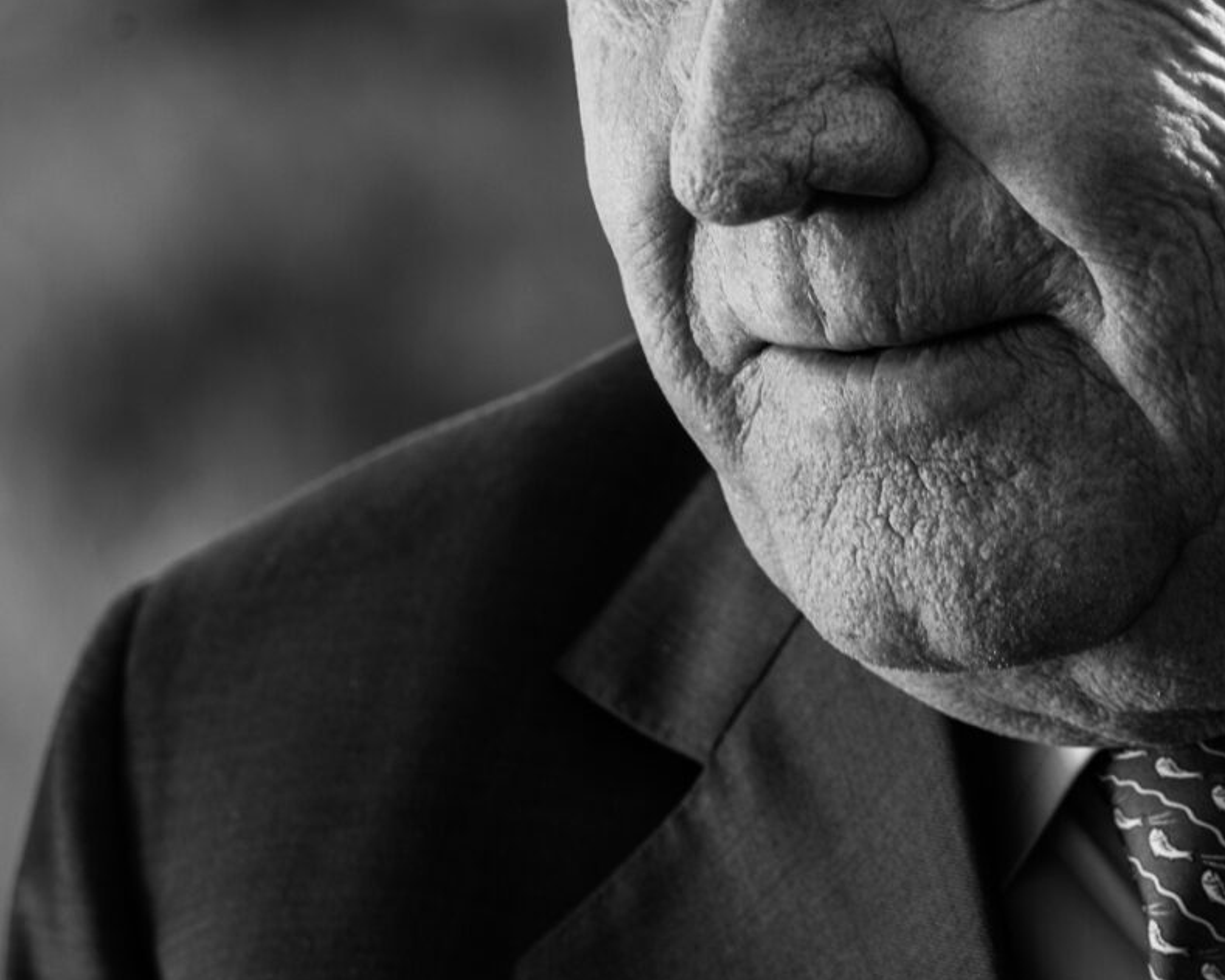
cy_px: 81
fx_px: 16532
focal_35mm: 456
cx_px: 893
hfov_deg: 4.2
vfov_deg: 3.4
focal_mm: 200
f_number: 7.1
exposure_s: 1/320
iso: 200
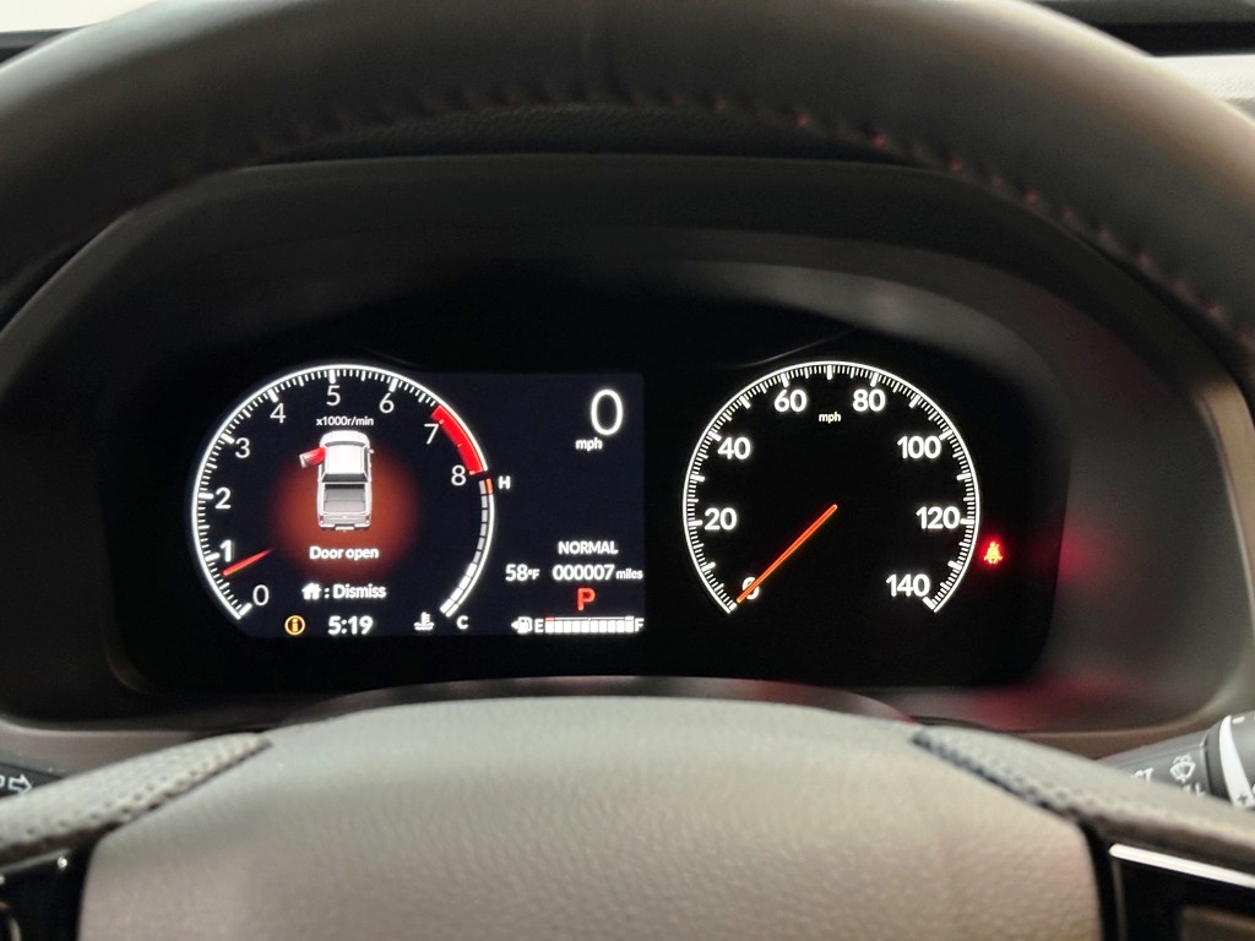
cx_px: 628
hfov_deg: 39.7
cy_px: 470
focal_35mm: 48
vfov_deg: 30.3
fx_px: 1740
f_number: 1.78
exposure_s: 1/24
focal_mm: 6.86
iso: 640
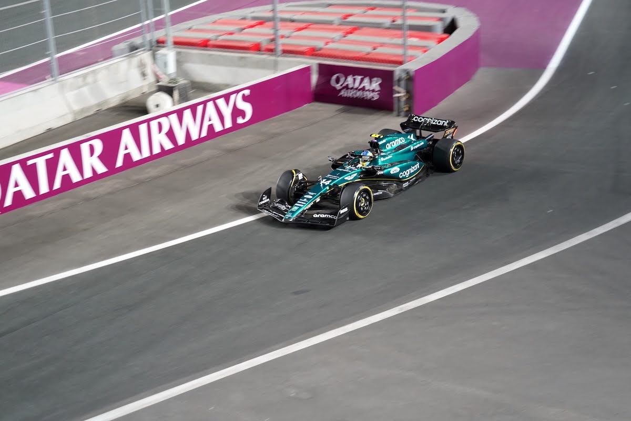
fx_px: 1279
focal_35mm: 73
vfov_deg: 18.7
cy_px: 210
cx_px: 316
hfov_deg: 27.7
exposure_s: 1/160
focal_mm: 73
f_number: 4.5
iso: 1250
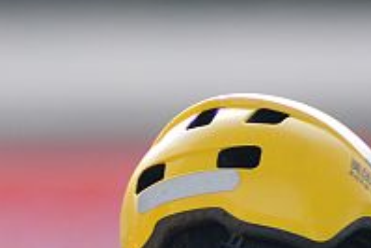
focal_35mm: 1810
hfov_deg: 1.1
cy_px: 661
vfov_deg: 0.8
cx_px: 188
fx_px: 18666
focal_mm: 300
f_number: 2.8
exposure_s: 1/4000
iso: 800
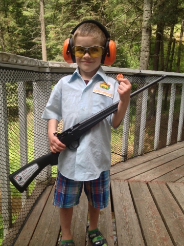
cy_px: 123
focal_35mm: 35
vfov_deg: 52.6
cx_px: 92
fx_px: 248
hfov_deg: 40.7
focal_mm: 4.28
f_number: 2.4
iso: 50
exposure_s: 1/295
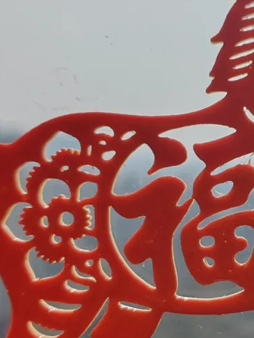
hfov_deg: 19.5
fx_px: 723
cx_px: 232
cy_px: 210
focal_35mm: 74
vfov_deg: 26.2
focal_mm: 6.14
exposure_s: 1/1800
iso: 100
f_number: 1.8
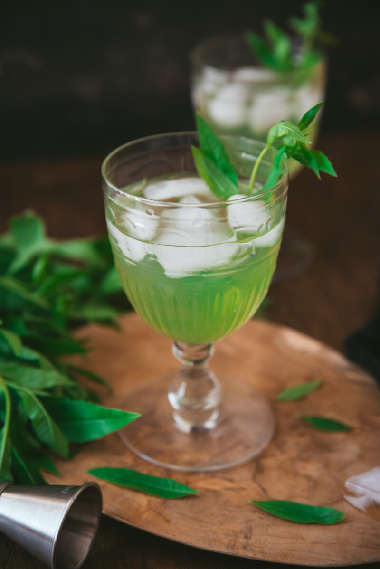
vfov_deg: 28.8
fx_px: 1107
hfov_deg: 19.5
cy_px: 284
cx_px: 190
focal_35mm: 70
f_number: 3.2
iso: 200
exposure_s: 1/40
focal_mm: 70
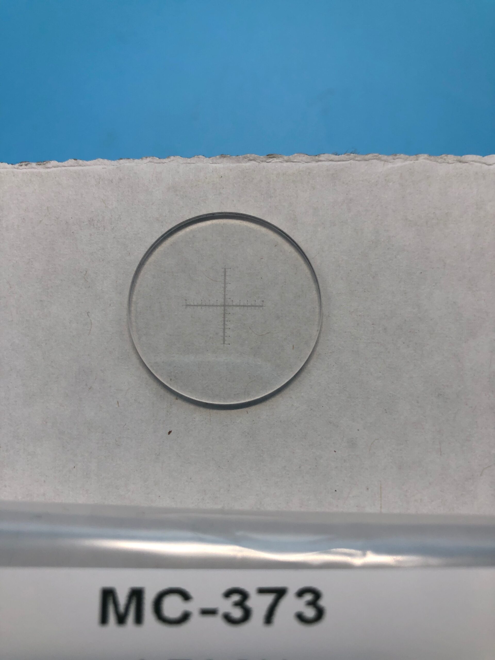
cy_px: 330
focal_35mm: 29
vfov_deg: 61.7
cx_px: 248
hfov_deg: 48.2
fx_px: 553
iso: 20
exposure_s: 1/120
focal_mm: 3.99
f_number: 1.8
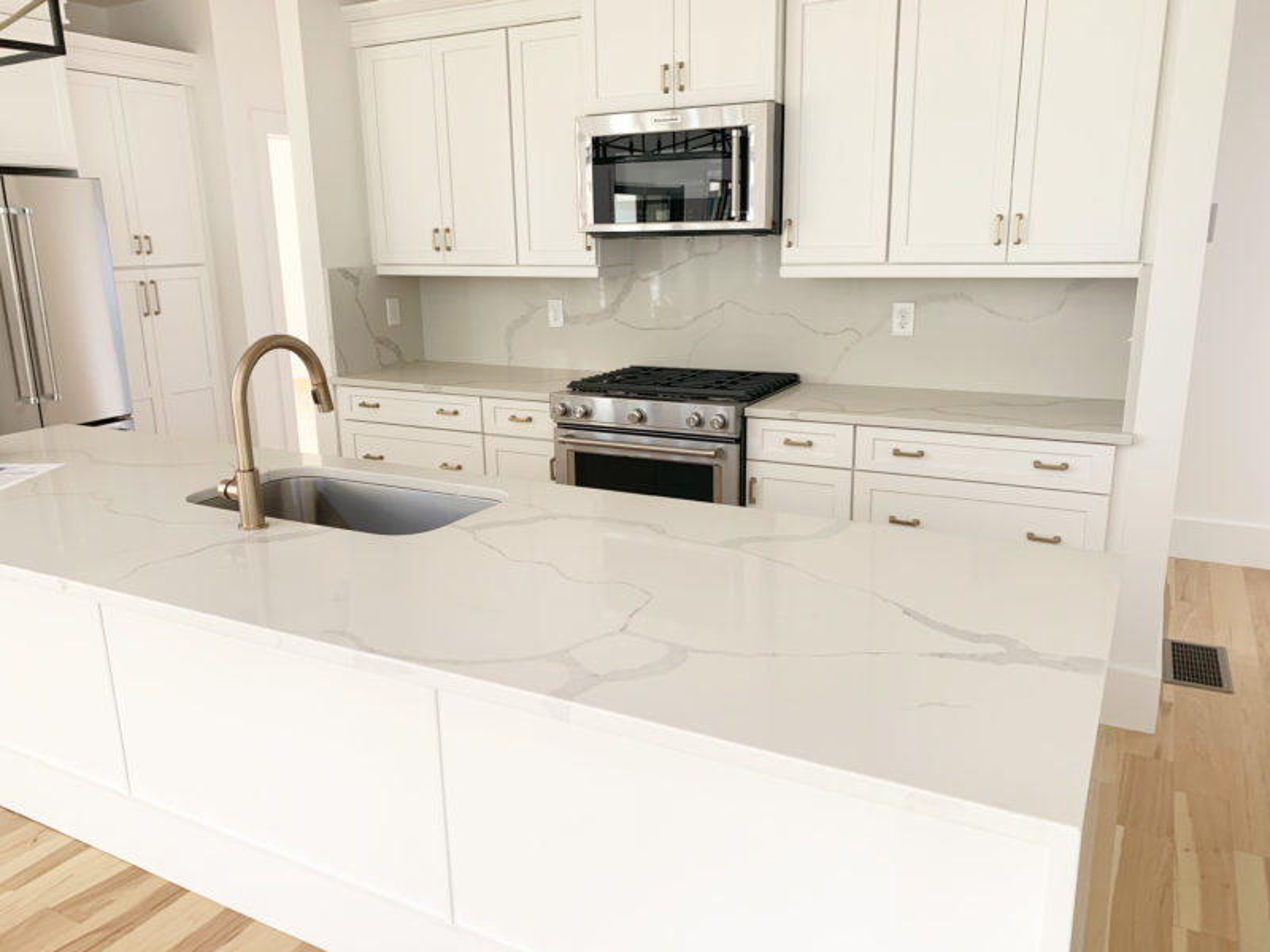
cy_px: 476
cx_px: 635
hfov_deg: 67.3
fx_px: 954
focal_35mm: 26
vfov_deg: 53.1
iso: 64
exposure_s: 1/121
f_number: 1.8
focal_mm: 4.25
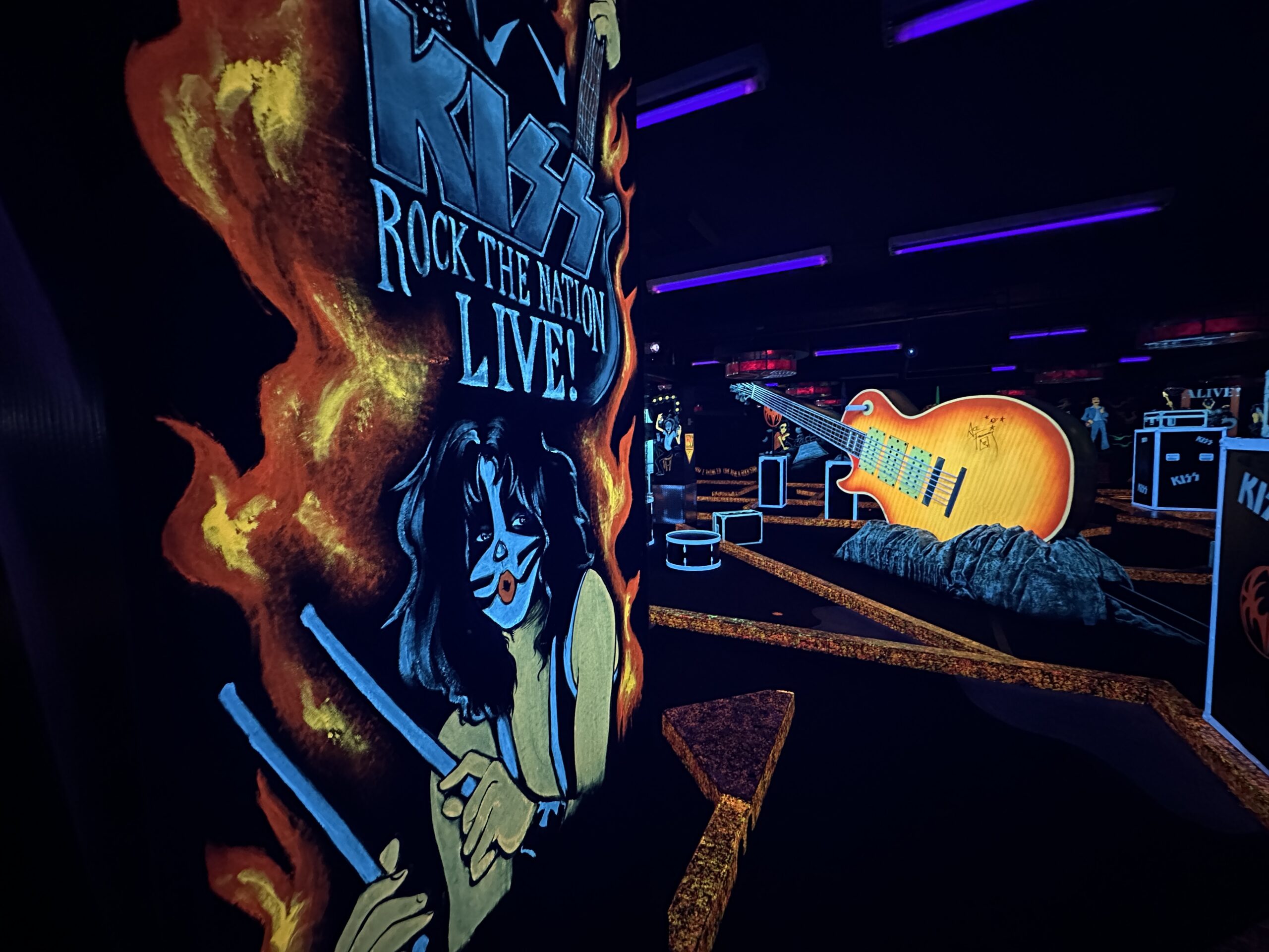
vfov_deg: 85.7
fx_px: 513
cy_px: 476
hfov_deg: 102.1
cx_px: 634
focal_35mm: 14
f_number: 2.2
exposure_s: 1/30
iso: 1250
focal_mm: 2.22
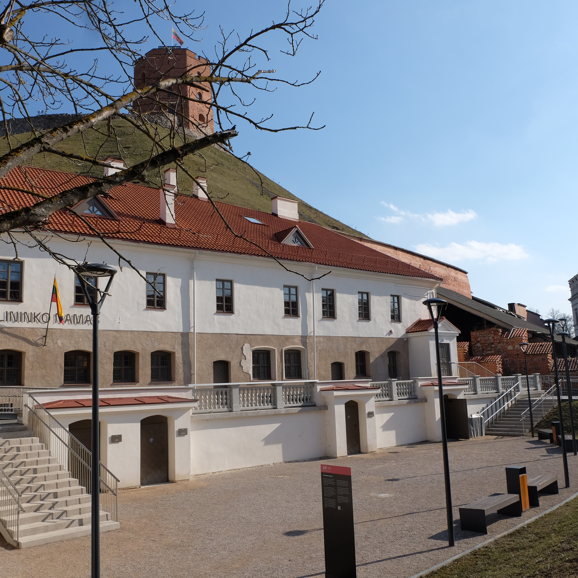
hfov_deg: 52.5
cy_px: 288
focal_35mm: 31
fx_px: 586
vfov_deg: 52.5
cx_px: 268
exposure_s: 1/350
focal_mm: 16
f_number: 9
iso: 200
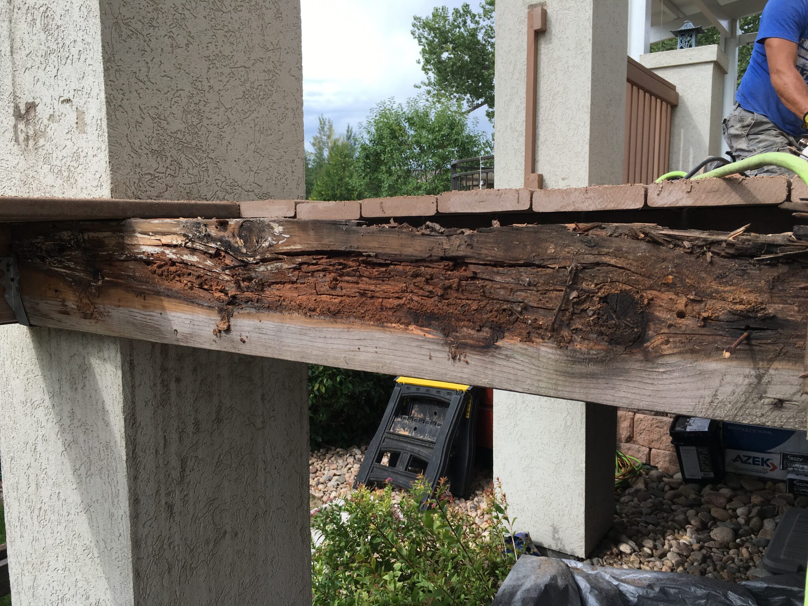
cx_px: 404
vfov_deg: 48.2
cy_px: 303
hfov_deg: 61.7
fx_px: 677
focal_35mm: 29
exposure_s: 1/657
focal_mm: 4.15
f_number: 2.2
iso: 25
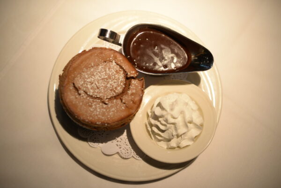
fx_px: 391
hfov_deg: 39.6
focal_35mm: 50
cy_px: 94
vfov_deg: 27.0
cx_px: 140
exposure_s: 1/100
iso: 1250
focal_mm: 50
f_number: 2
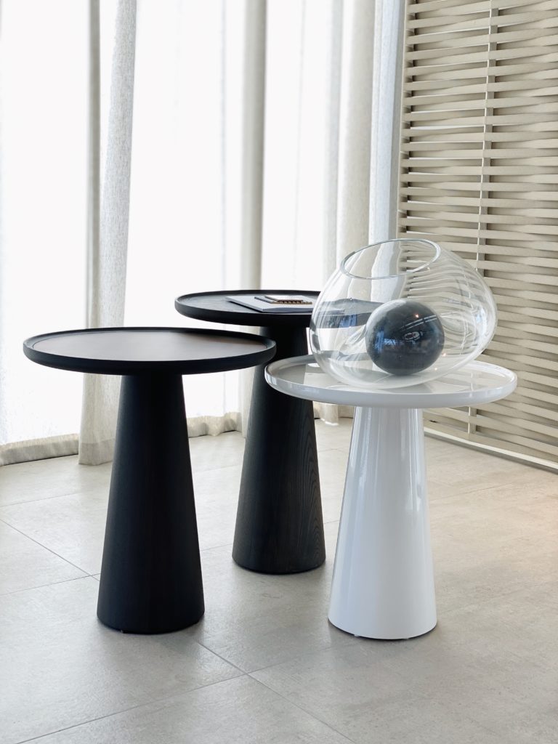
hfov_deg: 28.0
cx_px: 279
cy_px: 372
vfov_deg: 36.8
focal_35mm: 52
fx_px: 1118
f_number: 2
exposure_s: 1/112
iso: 20
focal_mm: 6
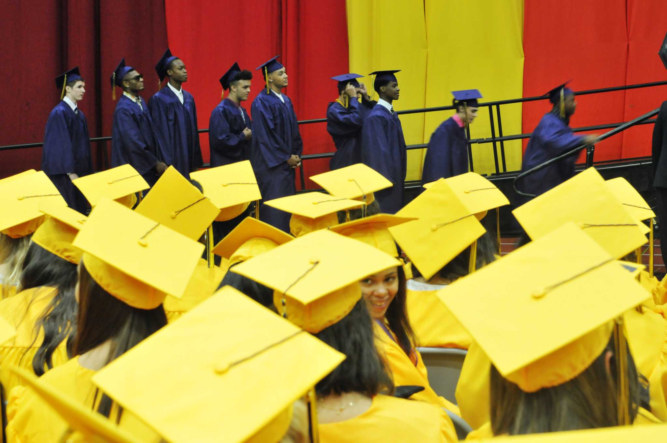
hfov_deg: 22.6
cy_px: 222
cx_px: 334
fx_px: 1665
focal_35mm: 90
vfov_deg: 15.1
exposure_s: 1/15
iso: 1250
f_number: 8
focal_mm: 60
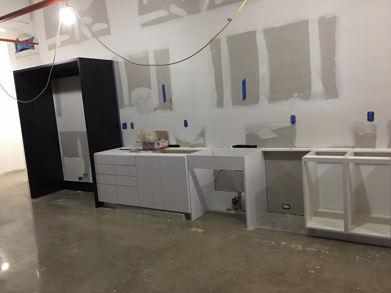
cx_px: 196
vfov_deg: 48.2
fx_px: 328
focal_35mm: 29
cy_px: 146
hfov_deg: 61.7
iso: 100
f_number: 2.2
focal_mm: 4.15
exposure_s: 1/10
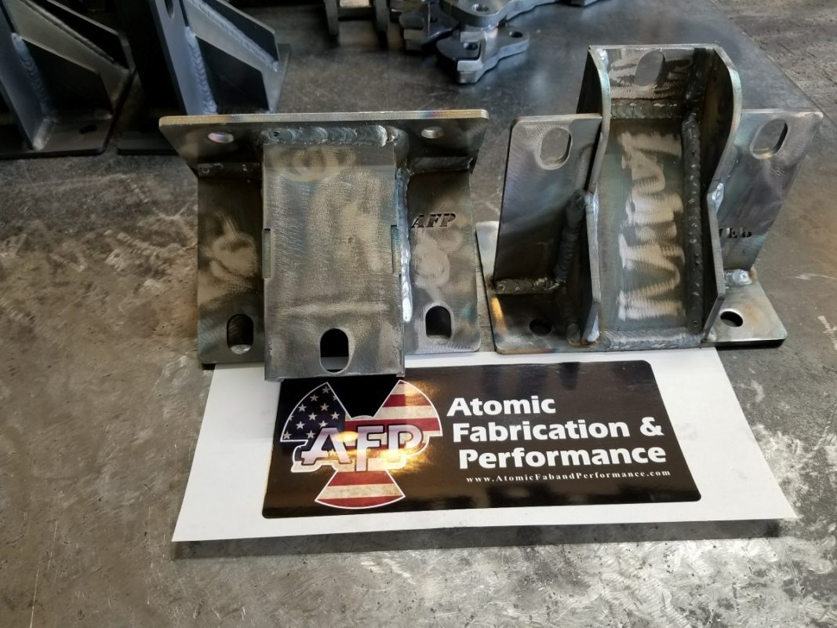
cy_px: 314
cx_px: 418
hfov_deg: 67.3
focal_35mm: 26
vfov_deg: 53.1
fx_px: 629
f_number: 1.7
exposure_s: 1/120
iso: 80
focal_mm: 4.25
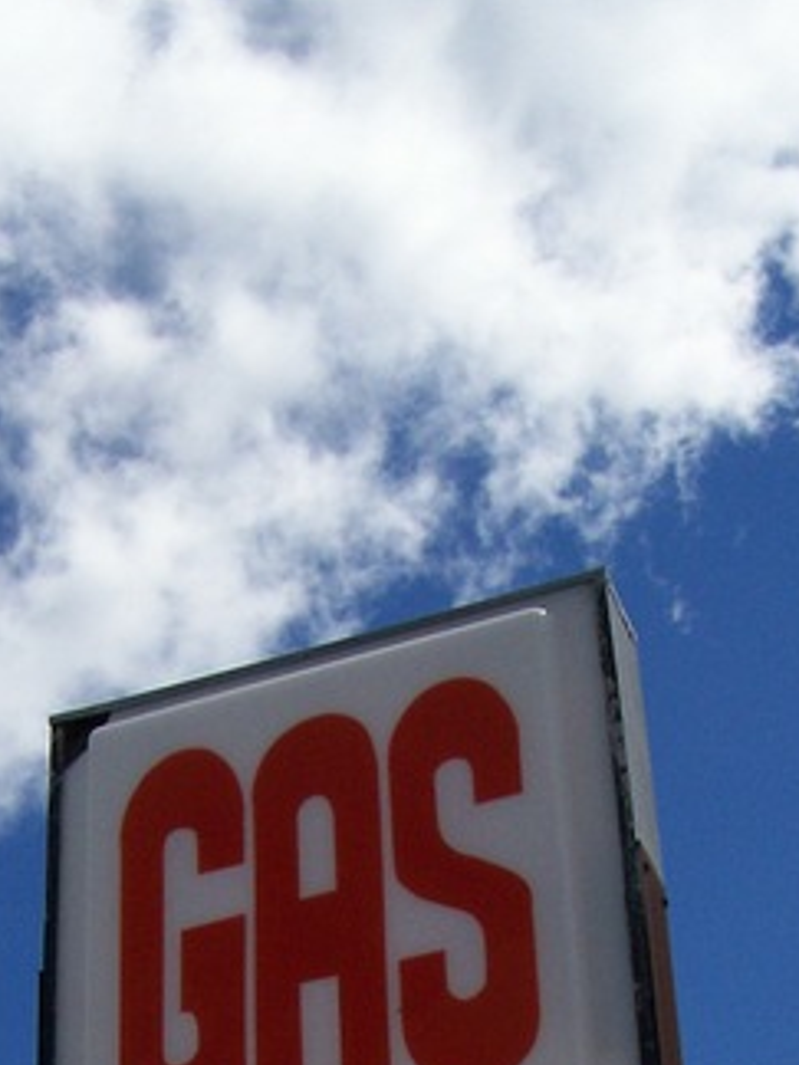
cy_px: 1247
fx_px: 2647
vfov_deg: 21.3
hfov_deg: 17.2
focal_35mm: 86
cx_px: 319
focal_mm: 5.6
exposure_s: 1/910
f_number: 5.1
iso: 80
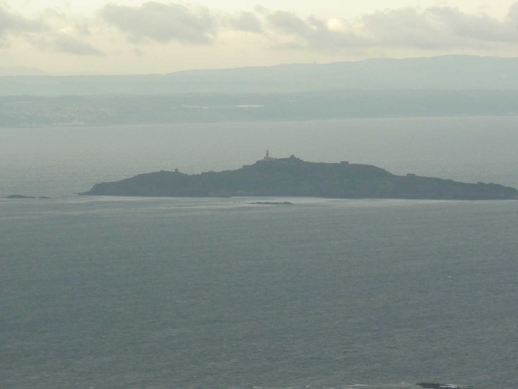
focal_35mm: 399
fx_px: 5971
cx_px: 259
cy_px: 194
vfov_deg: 3.7
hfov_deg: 5.0
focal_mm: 49.2
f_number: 4.9
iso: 200
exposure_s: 1/125
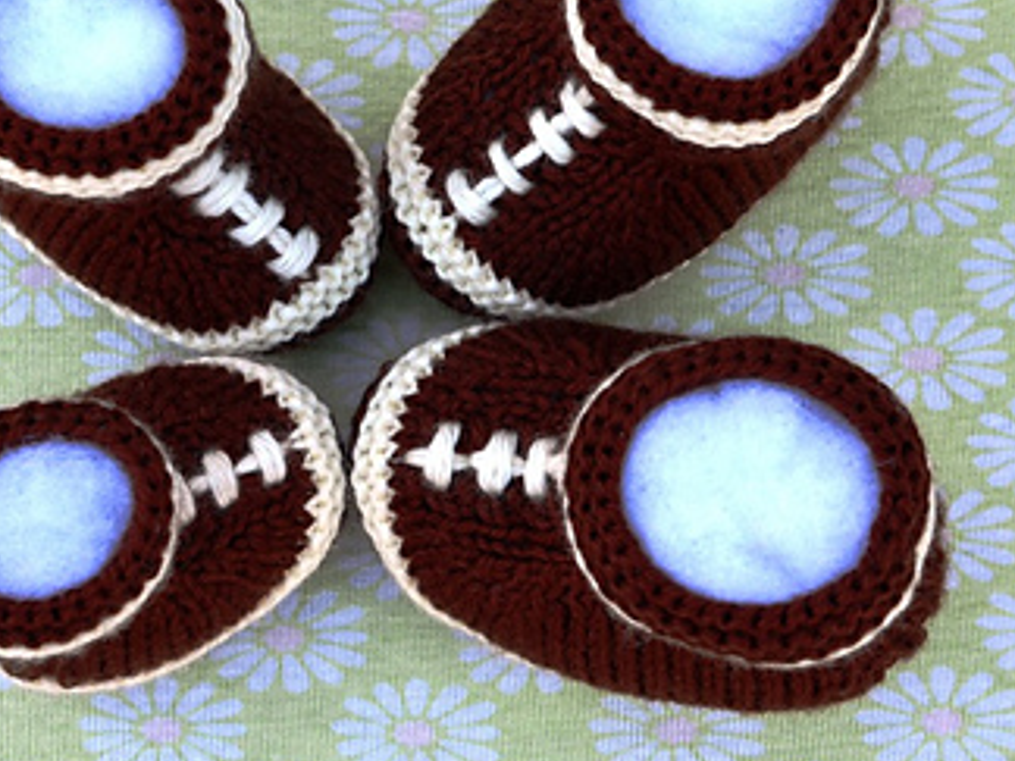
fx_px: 2279
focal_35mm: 78
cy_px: 271
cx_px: 423
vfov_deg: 18.9
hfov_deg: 25.1
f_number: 9
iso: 400
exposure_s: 1/100
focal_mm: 35
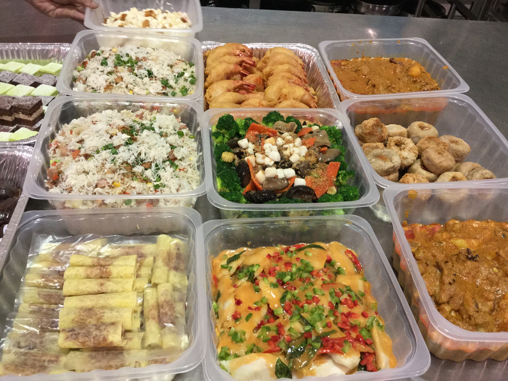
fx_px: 455
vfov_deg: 45.4
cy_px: 190
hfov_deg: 58.4
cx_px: 254
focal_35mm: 31
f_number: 2.4
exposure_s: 1/33
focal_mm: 3.3
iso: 200
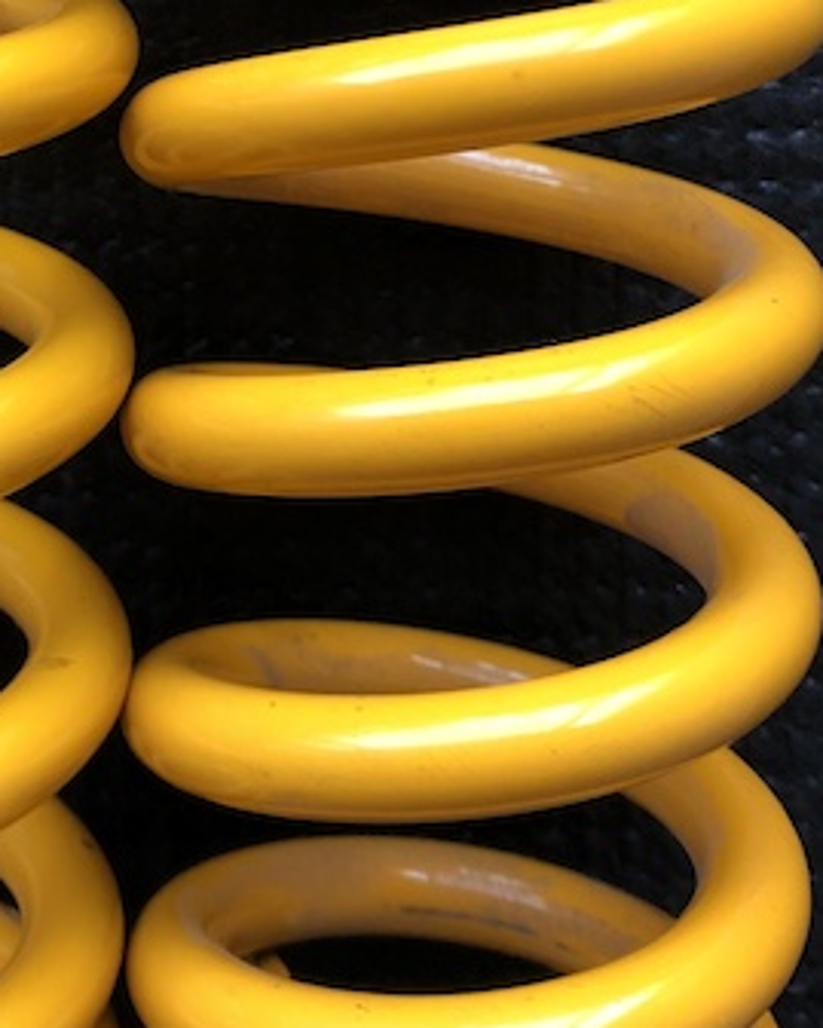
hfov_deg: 23.1
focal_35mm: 65
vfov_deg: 28.1
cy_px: 110
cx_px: 144
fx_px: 1978
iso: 40
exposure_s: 1/30
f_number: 1.8
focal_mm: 4
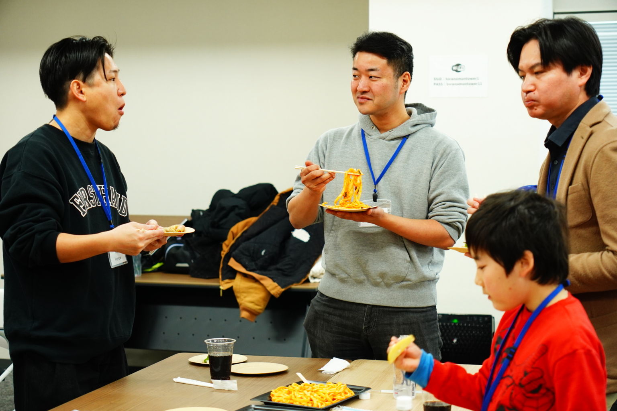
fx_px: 1131
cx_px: 308
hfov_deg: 30.5
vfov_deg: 20.6
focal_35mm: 66
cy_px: 206
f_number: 2.8
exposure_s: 1/125
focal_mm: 44
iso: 640
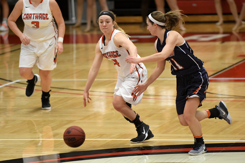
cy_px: 82
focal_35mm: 300
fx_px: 2042
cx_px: 122
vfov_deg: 4.6
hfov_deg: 6.9
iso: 5000
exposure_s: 1/800
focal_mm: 200
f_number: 2.8
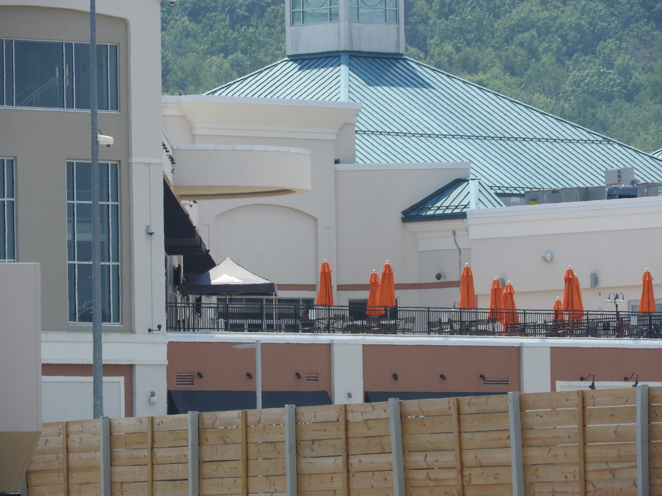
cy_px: 248
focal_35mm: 400
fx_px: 7650
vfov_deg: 3.7
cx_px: 331
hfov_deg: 5.0
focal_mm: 71.7
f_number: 5.6
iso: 100
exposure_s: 1/400
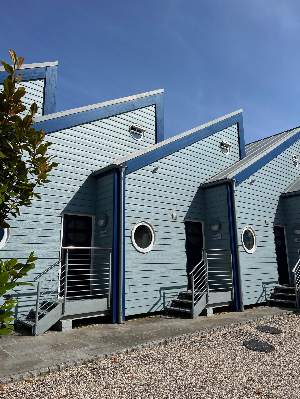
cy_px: 200
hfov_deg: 53.1
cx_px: 150
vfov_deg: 67.3
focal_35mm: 26
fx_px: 300
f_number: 1.5
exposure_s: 1/6993
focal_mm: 5.7
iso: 50
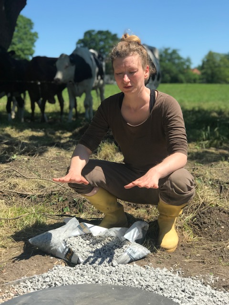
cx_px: 114
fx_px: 503
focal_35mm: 57
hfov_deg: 25.7
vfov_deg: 33.8
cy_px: 152
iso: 20
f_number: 2.8
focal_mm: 6.6
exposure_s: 1/791
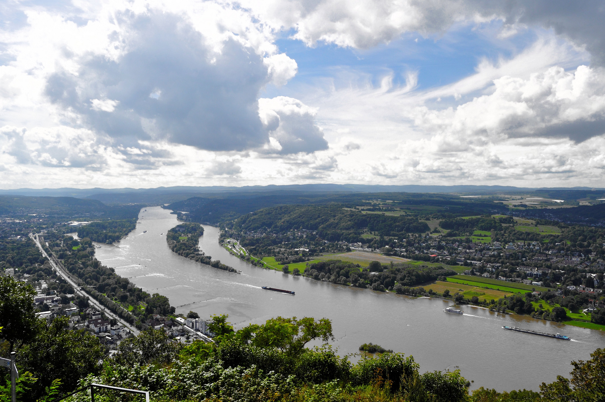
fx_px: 453
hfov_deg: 67.4
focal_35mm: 27
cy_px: 201
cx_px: 302
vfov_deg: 47.8
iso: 200
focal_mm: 18
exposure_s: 1/500
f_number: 11
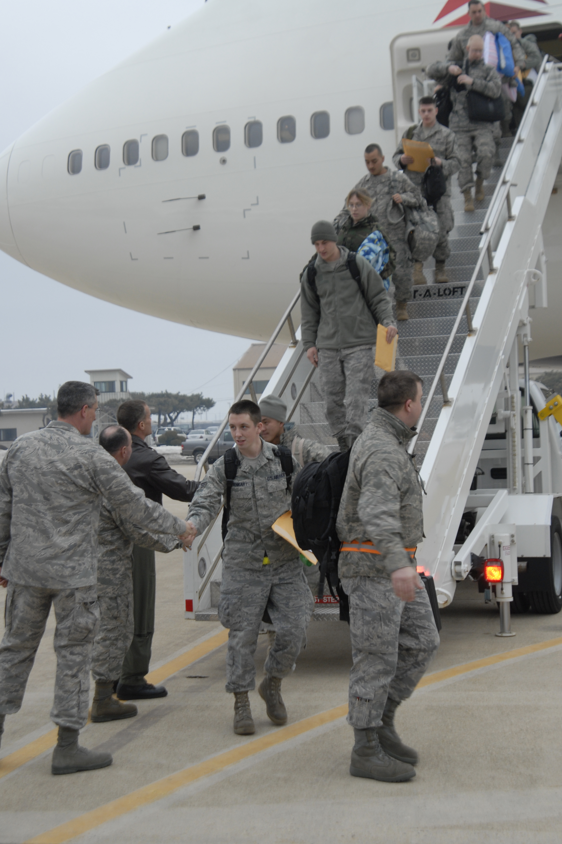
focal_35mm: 61
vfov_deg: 32.9
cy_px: 424
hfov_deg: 22.3
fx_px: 1428
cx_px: 283
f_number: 5
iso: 250
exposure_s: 1/125
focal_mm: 40
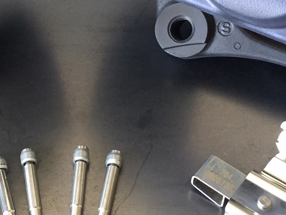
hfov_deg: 22.5
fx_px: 711
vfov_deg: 17.1
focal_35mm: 86
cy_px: 73
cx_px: 72
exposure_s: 1/30
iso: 100
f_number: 2.2
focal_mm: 4.15
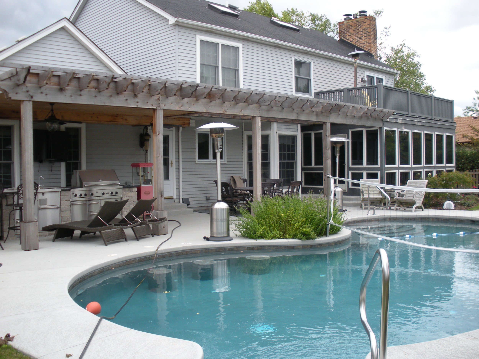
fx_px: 498
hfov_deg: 51.4
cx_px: 240
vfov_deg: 39.7
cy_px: 180
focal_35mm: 36
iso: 64
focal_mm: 6.3
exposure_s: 1/161
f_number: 3.5
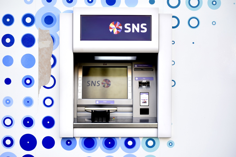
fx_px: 492
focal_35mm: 75
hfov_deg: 27.0
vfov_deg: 18.2
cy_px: 78
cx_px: 118
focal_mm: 75
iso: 400
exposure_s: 1/160
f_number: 7.1
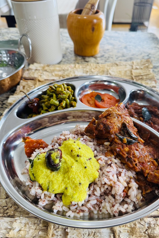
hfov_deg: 49.3
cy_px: 121
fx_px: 172
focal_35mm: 26
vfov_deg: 69.4
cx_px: 93
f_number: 1.78
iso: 160
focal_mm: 6.76
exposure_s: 1/120
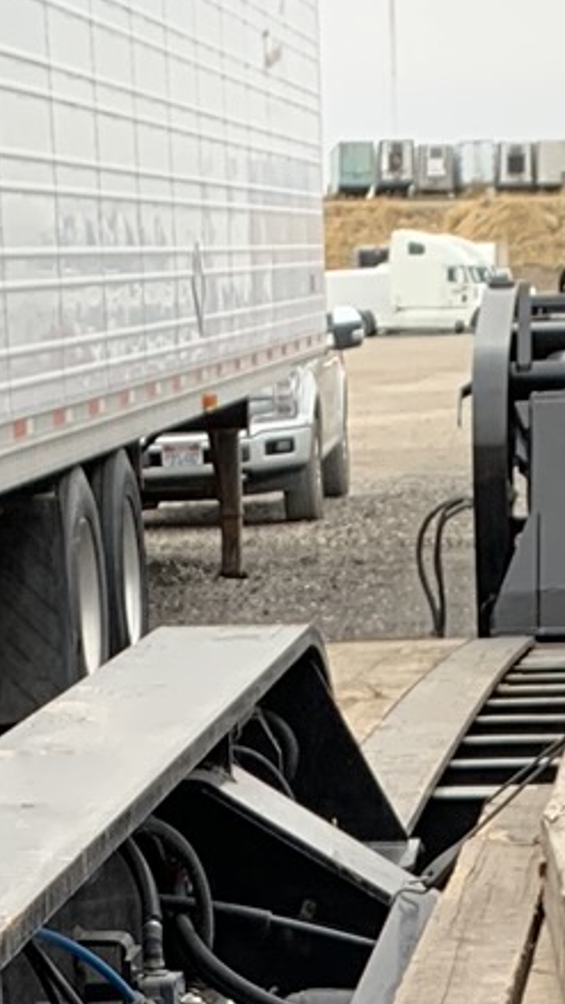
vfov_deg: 14.1
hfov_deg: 9.2
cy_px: 1891
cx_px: 345
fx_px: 3515
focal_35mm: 132
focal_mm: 4.25
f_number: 1.8
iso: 32
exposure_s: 1/122
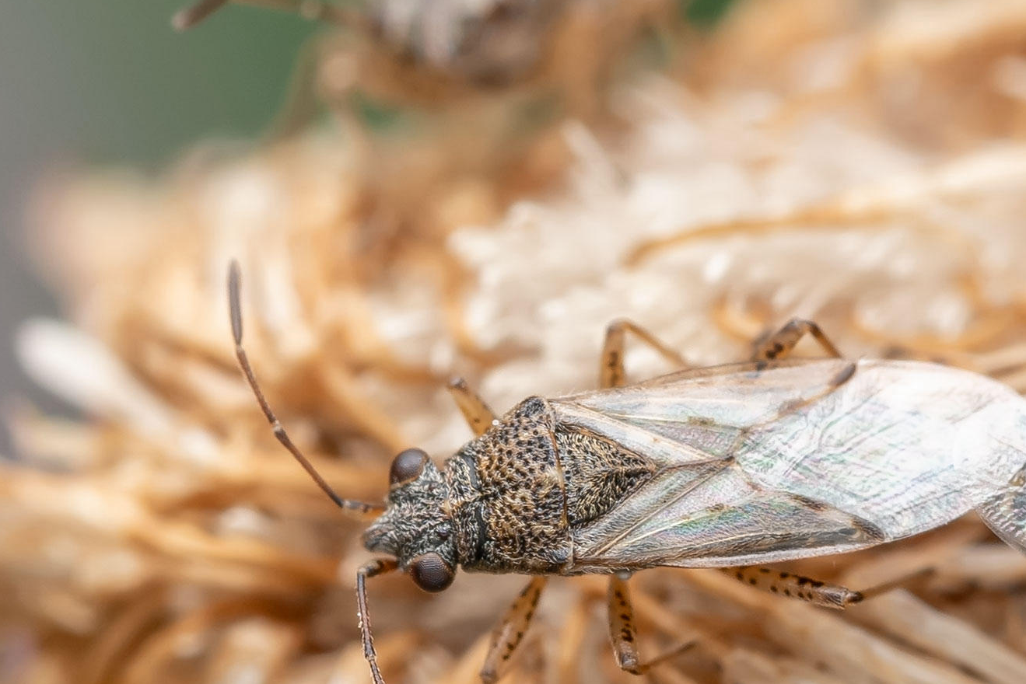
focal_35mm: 199
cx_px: 950
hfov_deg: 10.3
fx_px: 5672
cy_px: 471
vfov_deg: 6.9
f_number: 14
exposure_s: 1/200
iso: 200
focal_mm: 105
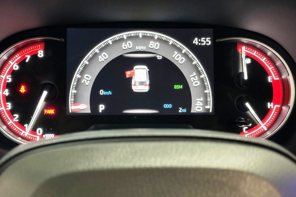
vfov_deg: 21.9
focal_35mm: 62
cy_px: 76
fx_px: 510
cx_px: 138
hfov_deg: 32.4
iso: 640
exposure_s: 1/30
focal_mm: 6.86
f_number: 1.78
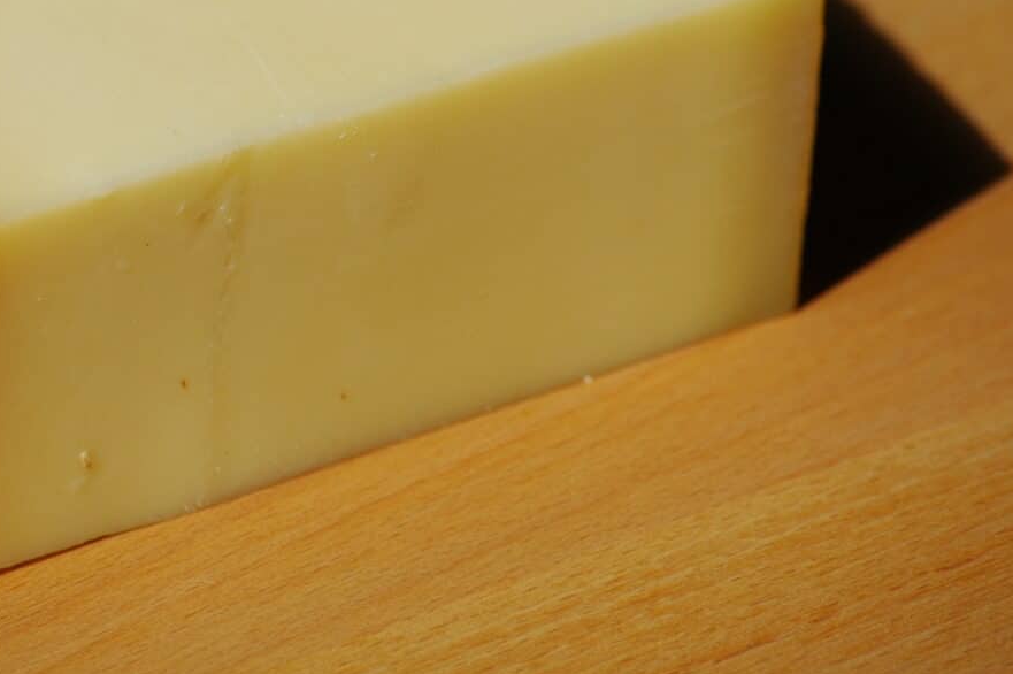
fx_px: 9191
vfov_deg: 4.2
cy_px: 125
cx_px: 213
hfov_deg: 6.3
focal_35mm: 327
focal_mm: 125
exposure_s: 1/1000
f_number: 8
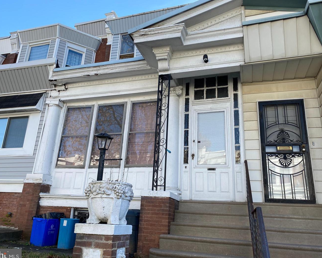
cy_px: 129
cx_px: 156
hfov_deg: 62.2
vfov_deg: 51.5
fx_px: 267
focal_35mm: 28
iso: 32
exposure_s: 1/852
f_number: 1.8
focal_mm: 4.25
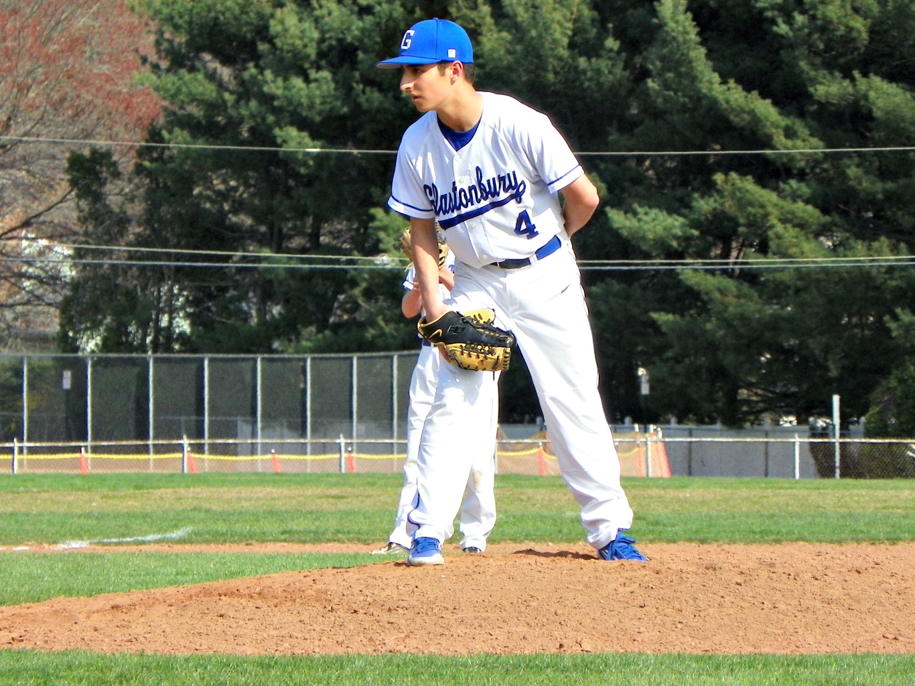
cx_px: 458
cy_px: 343
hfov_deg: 7.1
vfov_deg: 5.3
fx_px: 7373
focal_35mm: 279
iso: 64
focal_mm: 49.7
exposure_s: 1/500
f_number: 4.5
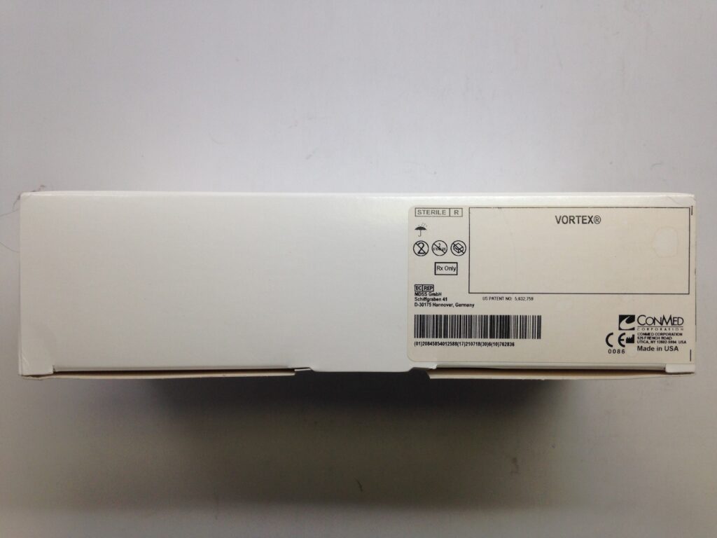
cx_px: 358
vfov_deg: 42.9
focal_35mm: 33
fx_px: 684
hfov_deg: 55.4
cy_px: 269
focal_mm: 4.12
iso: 50
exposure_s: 1/60
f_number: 2.4
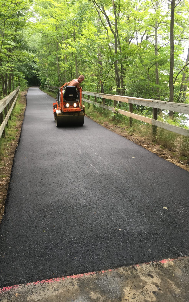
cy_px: 151
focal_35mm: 31
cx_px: 75
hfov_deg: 40.4
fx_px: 255
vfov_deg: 61.2
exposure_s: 1/120
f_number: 2.2
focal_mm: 4.15
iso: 32
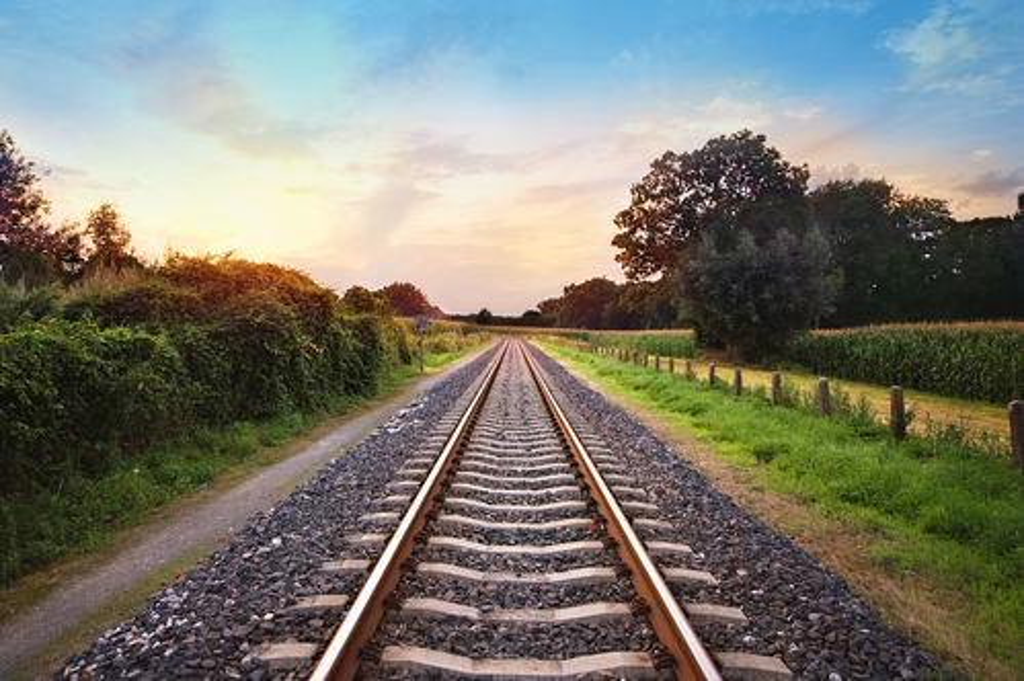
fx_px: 725
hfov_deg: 70.5
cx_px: 512
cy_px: 340
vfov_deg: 50.3
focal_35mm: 26
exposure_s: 1/40
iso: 100
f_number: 8
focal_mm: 17
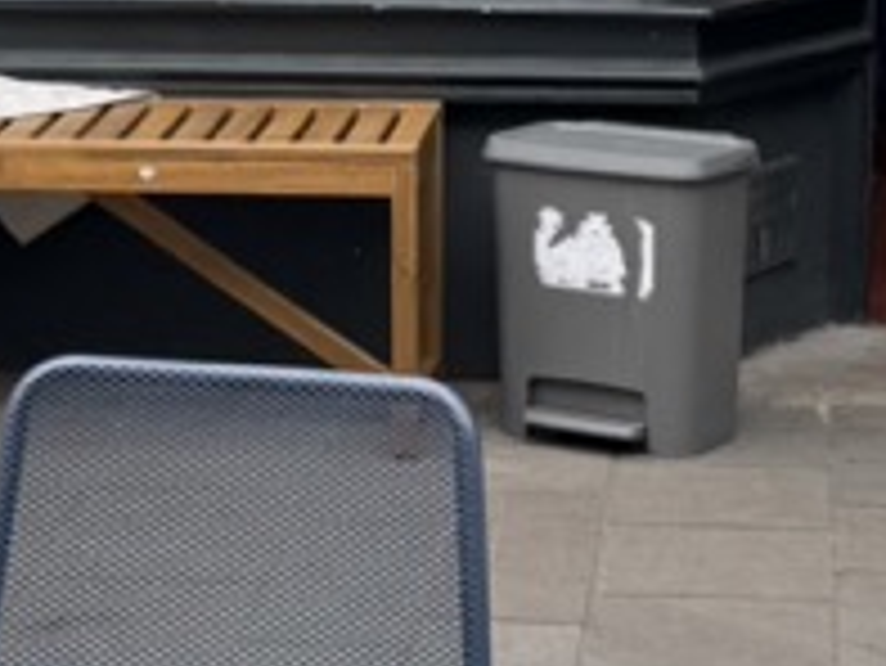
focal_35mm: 156
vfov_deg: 9.3
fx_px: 3995
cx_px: 391
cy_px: -256
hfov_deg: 12.7
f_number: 1.78
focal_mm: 6.76
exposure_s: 1/747
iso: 80
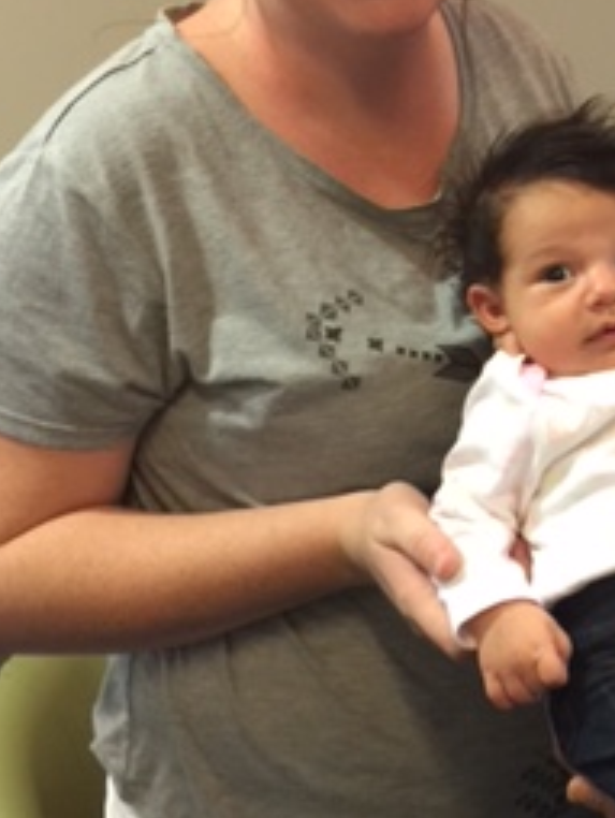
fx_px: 1726
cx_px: 721
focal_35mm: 73
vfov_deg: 26.6
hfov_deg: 19.2
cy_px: 361
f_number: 2.2
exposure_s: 1/10
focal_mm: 4.15
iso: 100
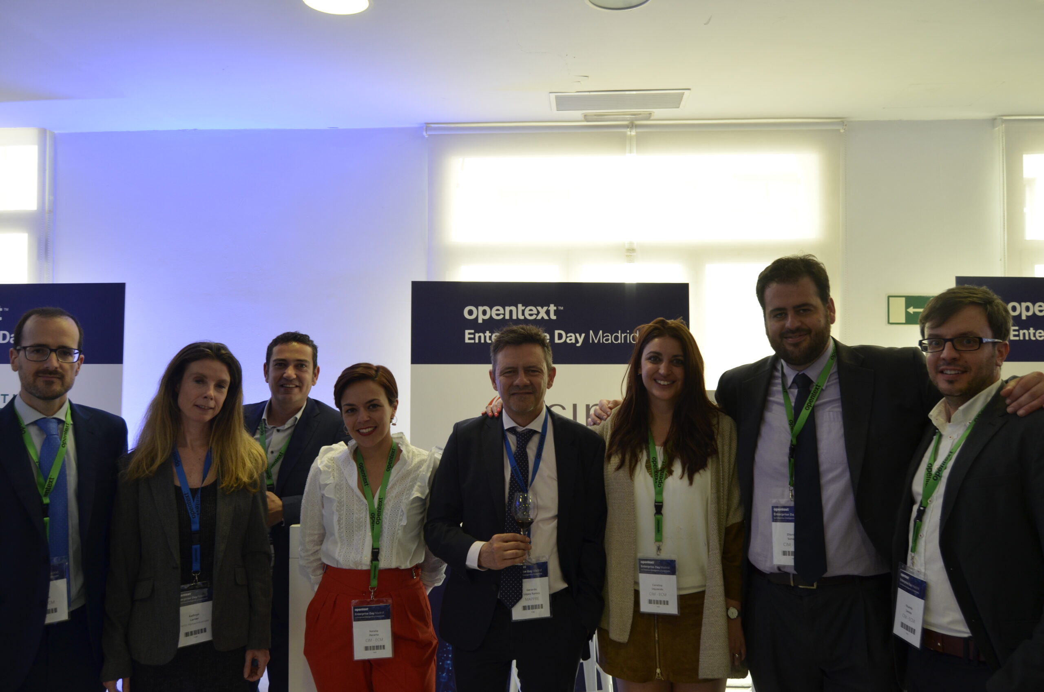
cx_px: 522
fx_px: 781
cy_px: 346
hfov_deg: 67.5
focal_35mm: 27
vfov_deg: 47.7
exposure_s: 1/30
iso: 400
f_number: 5
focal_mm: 18
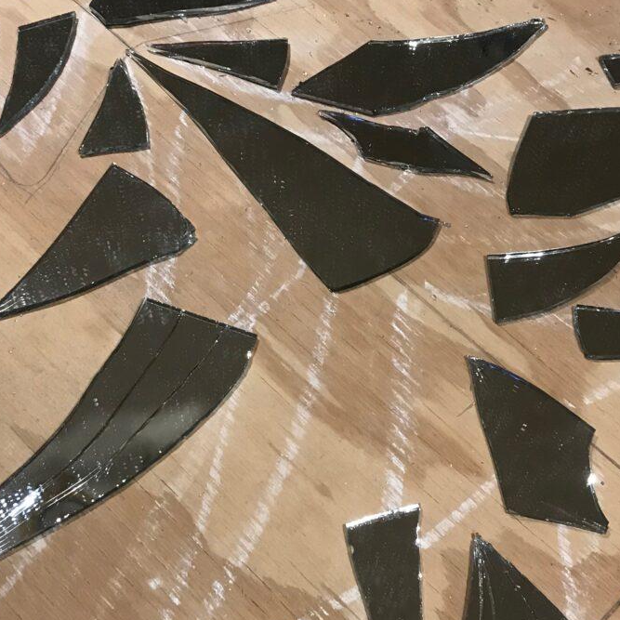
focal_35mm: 57
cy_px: 392
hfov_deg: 30.0
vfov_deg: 29.9
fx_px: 1155
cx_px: 313
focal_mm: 3.99
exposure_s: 1/15
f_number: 1.8
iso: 40
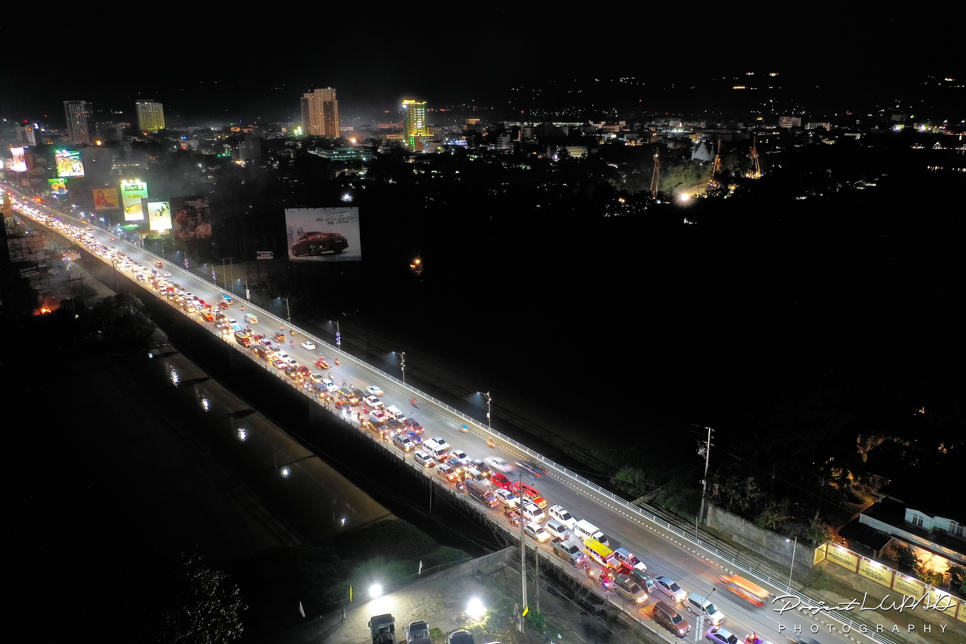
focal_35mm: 28
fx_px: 751
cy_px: 322
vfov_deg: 46.4
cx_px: 483
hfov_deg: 65.5
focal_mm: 10.26
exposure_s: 1/8
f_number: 2.8
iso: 1000
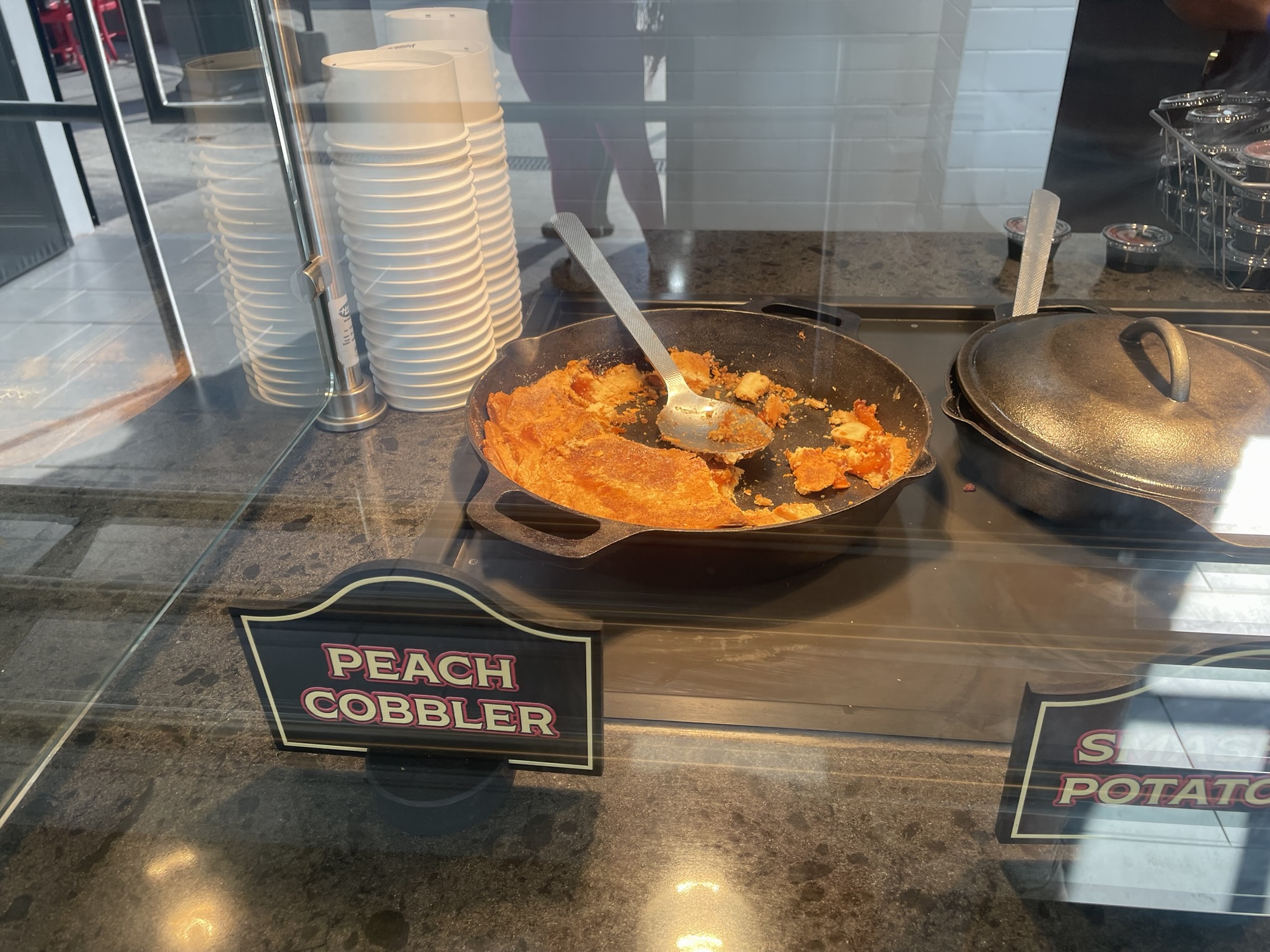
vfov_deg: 53.1
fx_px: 954
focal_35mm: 26
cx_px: 635
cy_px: 476
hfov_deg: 67.3
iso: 32
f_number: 1.6
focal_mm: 4.2
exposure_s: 1/139
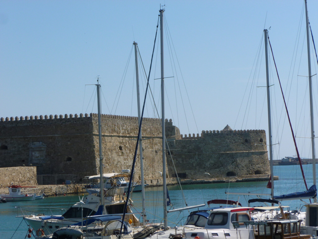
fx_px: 1066
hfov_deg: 17.0
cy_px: 120
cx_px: 159
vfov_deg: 12.8
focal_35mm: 116
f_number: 4.9
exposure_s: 1/1000
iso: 100
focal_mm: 20.7
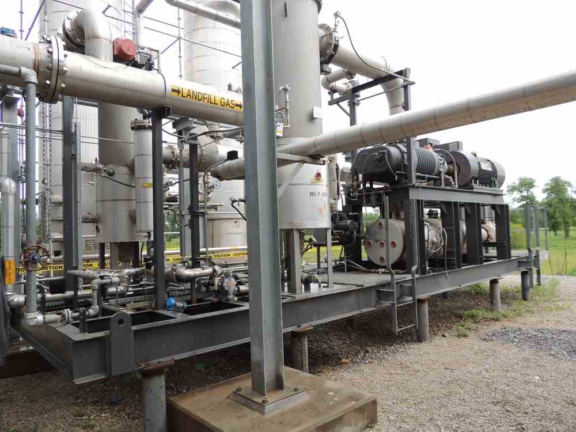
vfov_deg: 56.8
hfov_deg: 71.6
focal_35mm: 24
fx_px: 399
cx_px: 288
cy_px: 216
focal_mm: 4.3
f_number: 3
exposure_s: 1/320
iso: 100
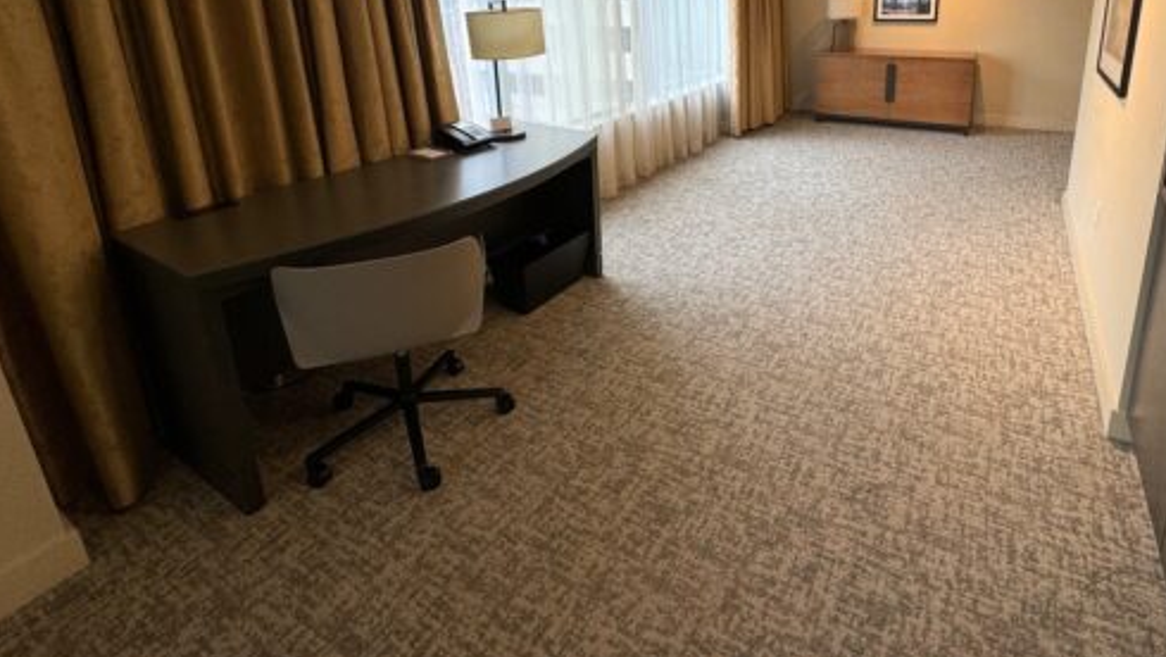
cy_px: 133
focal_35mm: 19
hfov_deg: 88.4
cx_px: 700
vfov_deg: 54.5
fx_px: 588
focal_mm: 2.22
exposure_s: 1/120
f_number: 2.2
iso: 80
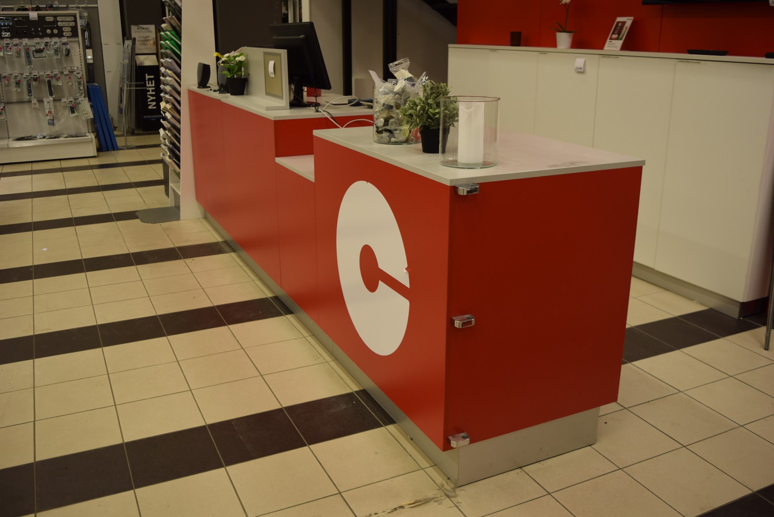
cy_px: 258
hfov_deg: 57.2
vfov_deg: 40.0
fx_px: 710
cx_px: 387
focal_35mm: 33
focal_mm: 22
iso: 400
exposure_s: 1/80
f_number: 4.5
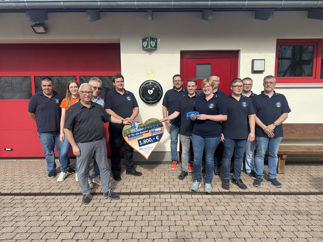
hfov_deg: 71.6
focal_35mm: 24
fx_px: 224
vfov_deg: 56.8
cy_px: 121
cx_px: 162
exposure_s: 1/2110
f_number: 1.78
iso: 80
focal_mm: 6.86
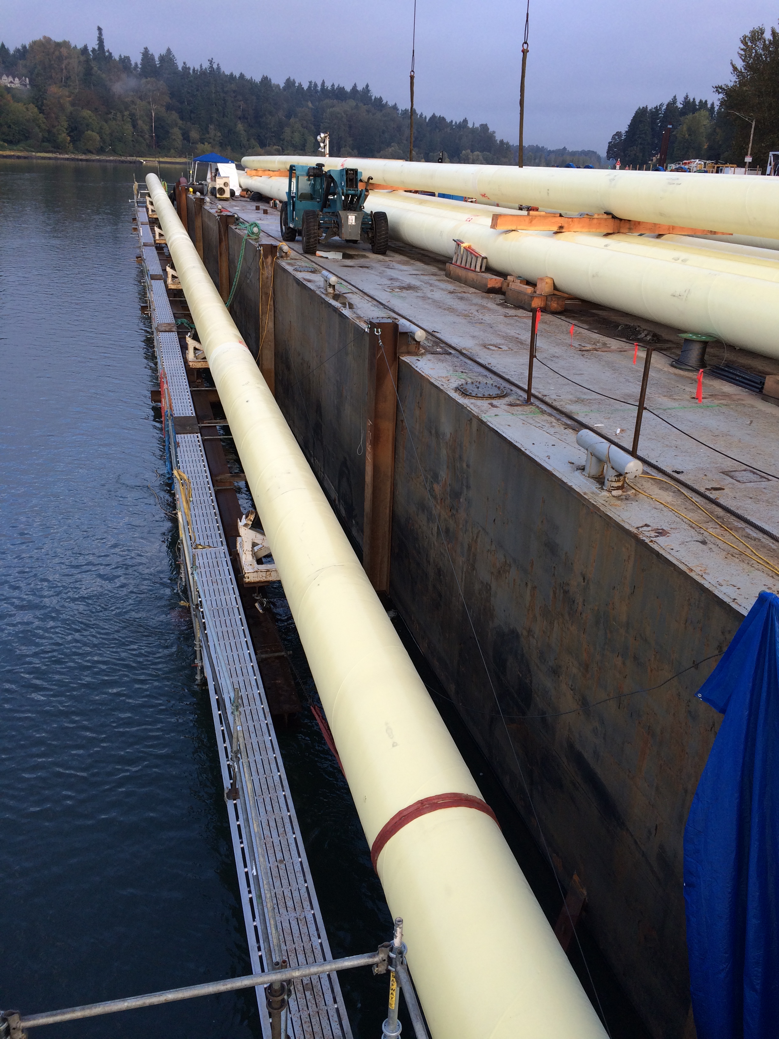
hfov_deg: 48.2
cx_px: 390
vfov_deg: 61.7
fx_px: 870
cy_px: 520
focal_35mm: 29
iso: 32
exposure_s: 1/197
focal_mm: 4.15
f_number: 2.2
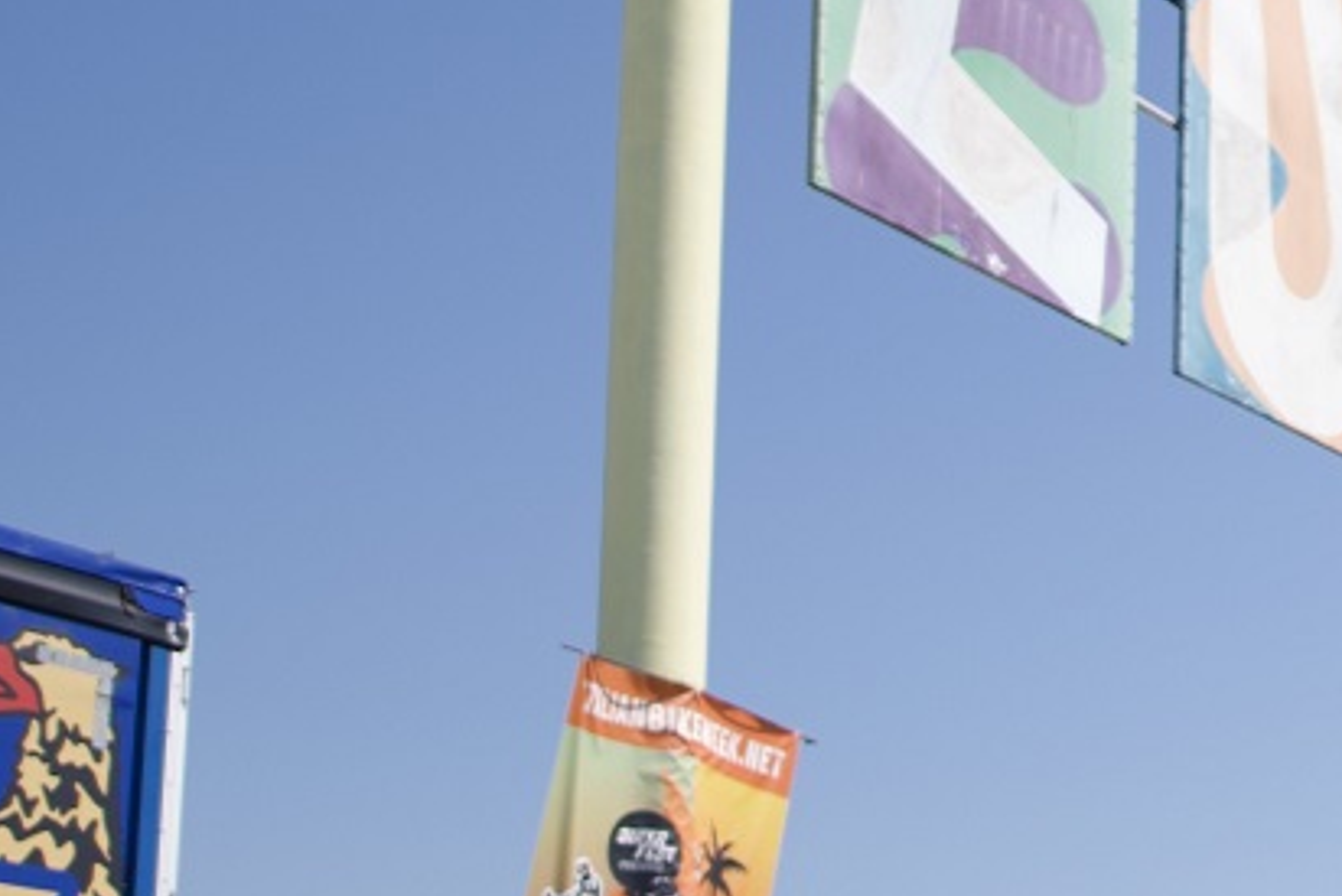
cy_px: 956
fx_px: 3617
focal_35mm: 97
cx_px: 1997
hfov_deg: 18.6
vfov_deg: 13.9
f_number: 1.4
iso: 50
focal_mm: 20
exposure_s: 1/4000
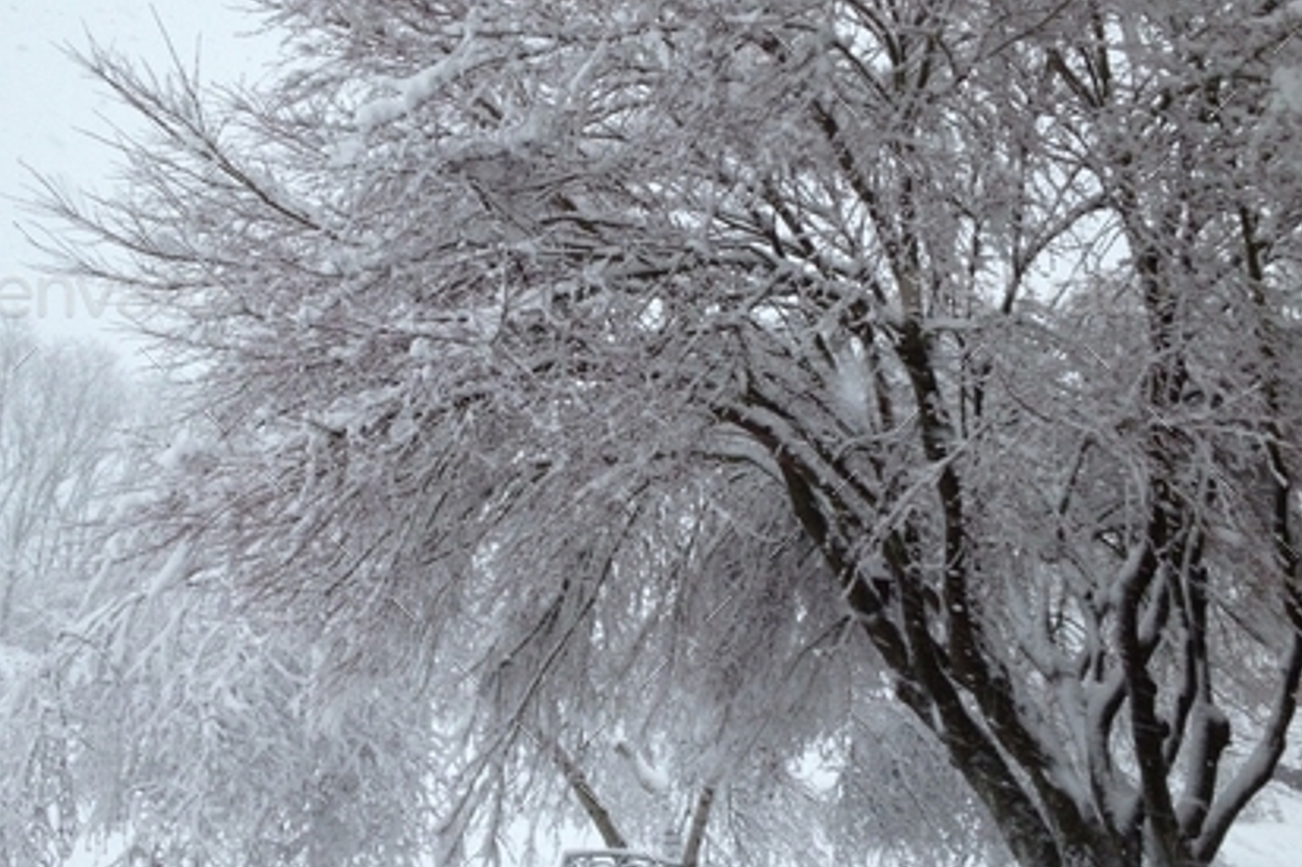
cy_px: 519
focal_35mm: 52
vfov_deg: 25.9
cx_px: 545
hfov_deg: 38.1
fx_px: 1880
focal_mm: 4.28
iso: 100
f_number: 2.4
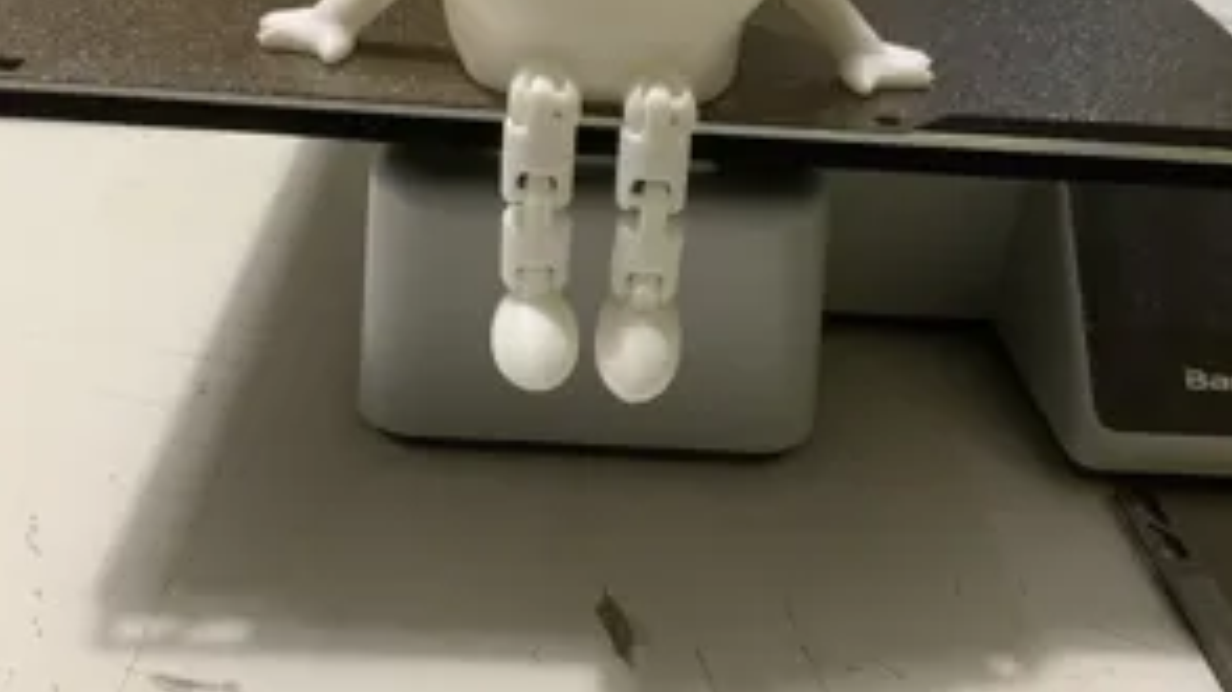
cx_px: 620
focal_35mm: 43
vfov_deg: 27.7
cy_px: 327
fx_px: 1404
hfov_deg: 47.4
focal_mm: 3
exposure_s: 1/60
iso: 200
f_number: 1.8
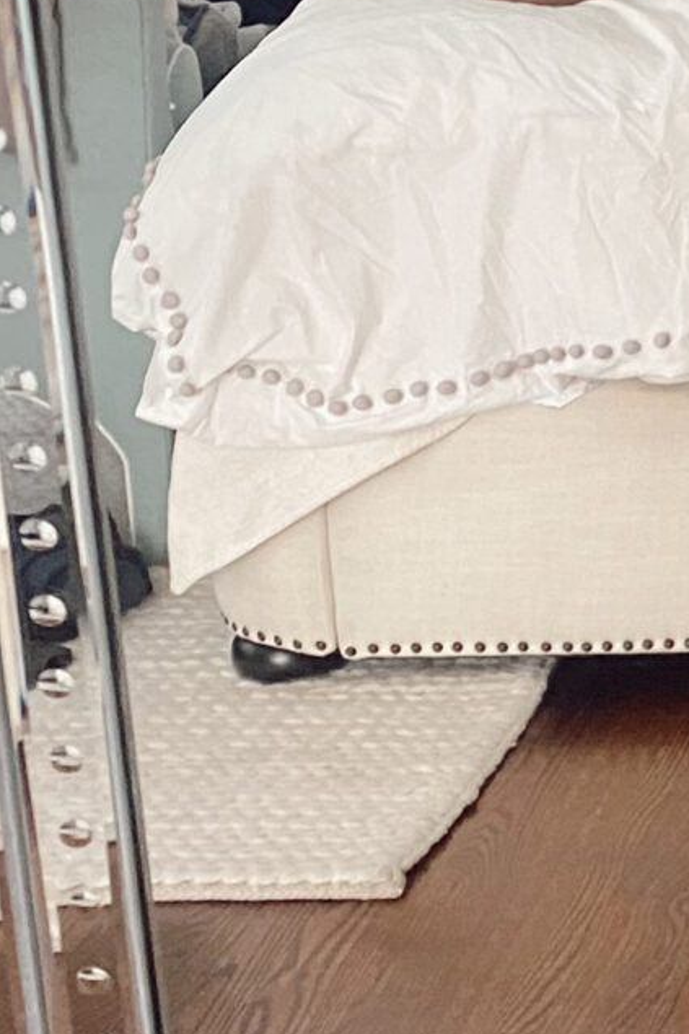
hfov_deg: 11.1
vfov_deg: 18.5
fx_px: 3131
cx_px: 1484
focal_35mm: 109
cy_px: 158
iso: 250
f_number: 1.8
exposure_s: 1/60
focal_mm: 4.25
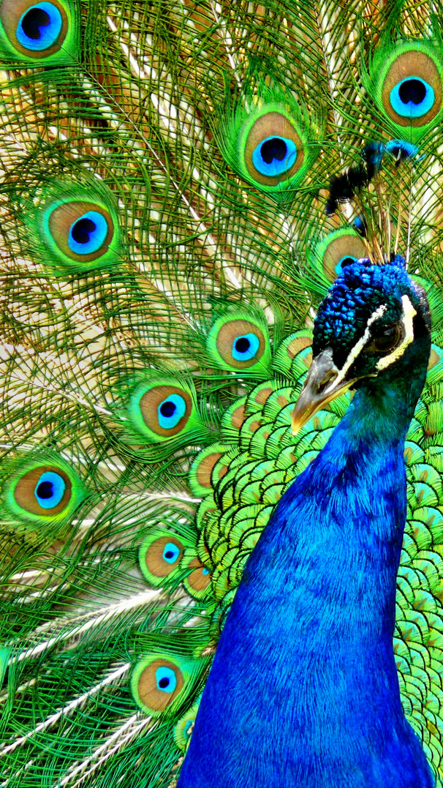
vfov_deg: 4.0
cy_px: 394
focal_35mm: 536
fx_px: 11191
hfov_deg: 2.3
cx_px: 387
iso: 100
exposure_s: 1/200
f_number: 4
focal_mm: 77.7
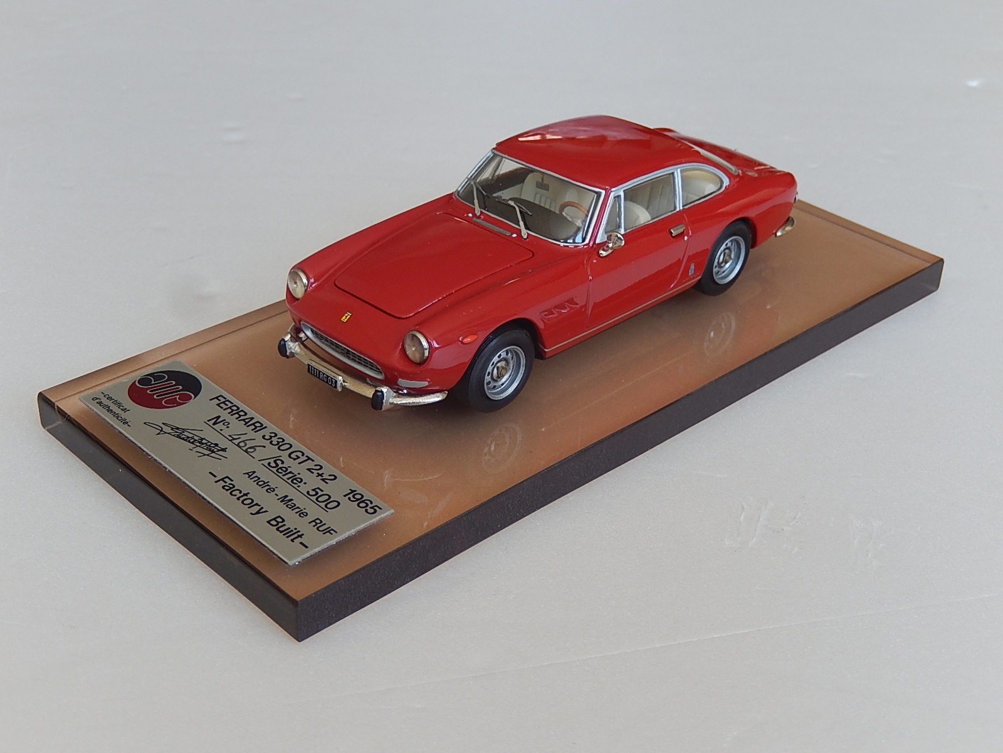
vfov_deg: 28.6
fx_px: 1478
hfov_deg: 37.5
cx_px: 502
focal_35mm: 51
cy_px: 376
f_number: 4.5
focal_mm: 9.2
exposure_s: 1/30
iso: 125
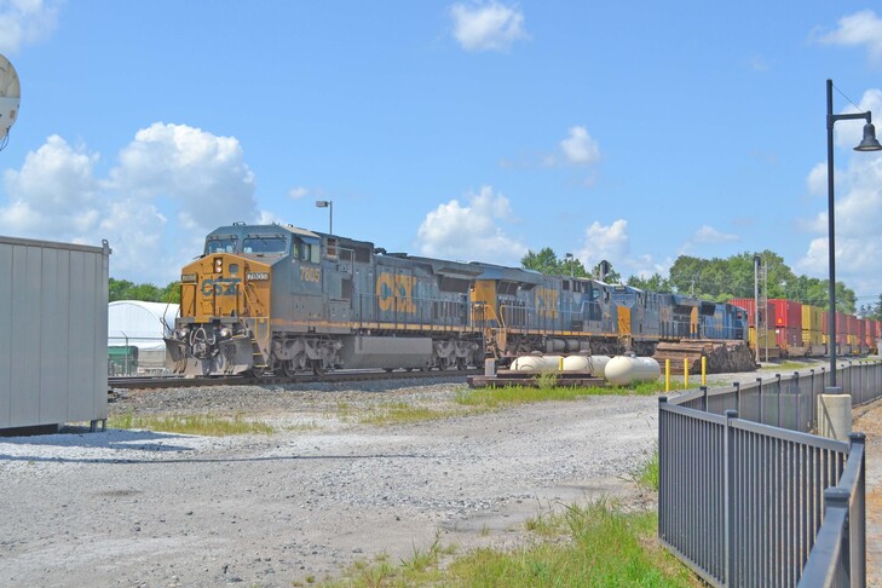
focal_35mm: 56
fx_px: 1372
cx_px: 506
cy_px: 247
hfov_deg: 35.6
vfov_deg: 24.2
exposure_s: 1/1600
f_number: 6.3
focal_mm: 32
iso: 400
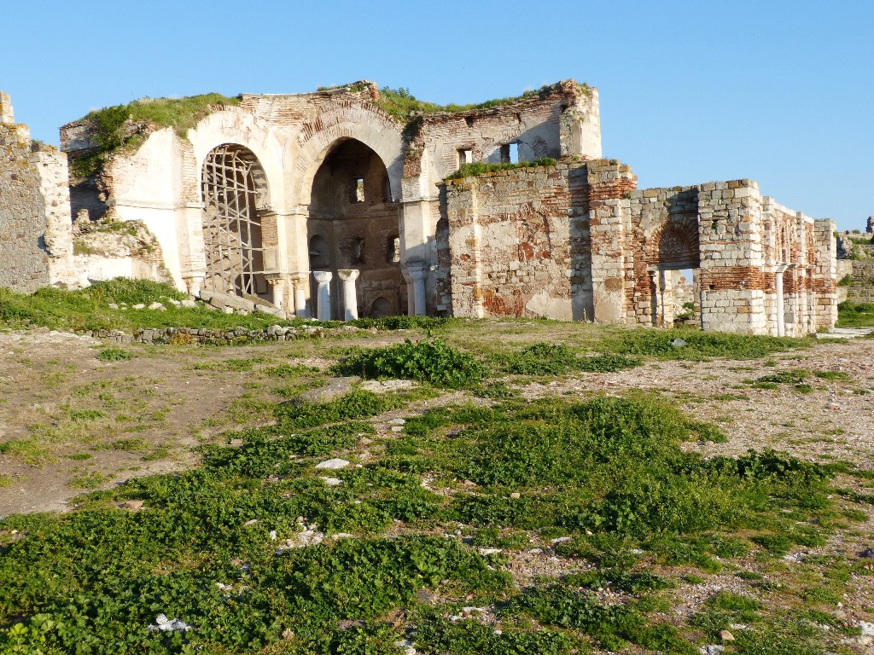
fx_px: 1086
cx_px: 437
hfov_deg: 43.9
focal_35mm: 43
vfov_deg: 33.6
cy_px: 328
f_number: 4
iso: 100
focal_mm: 7.4
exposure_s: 1/800
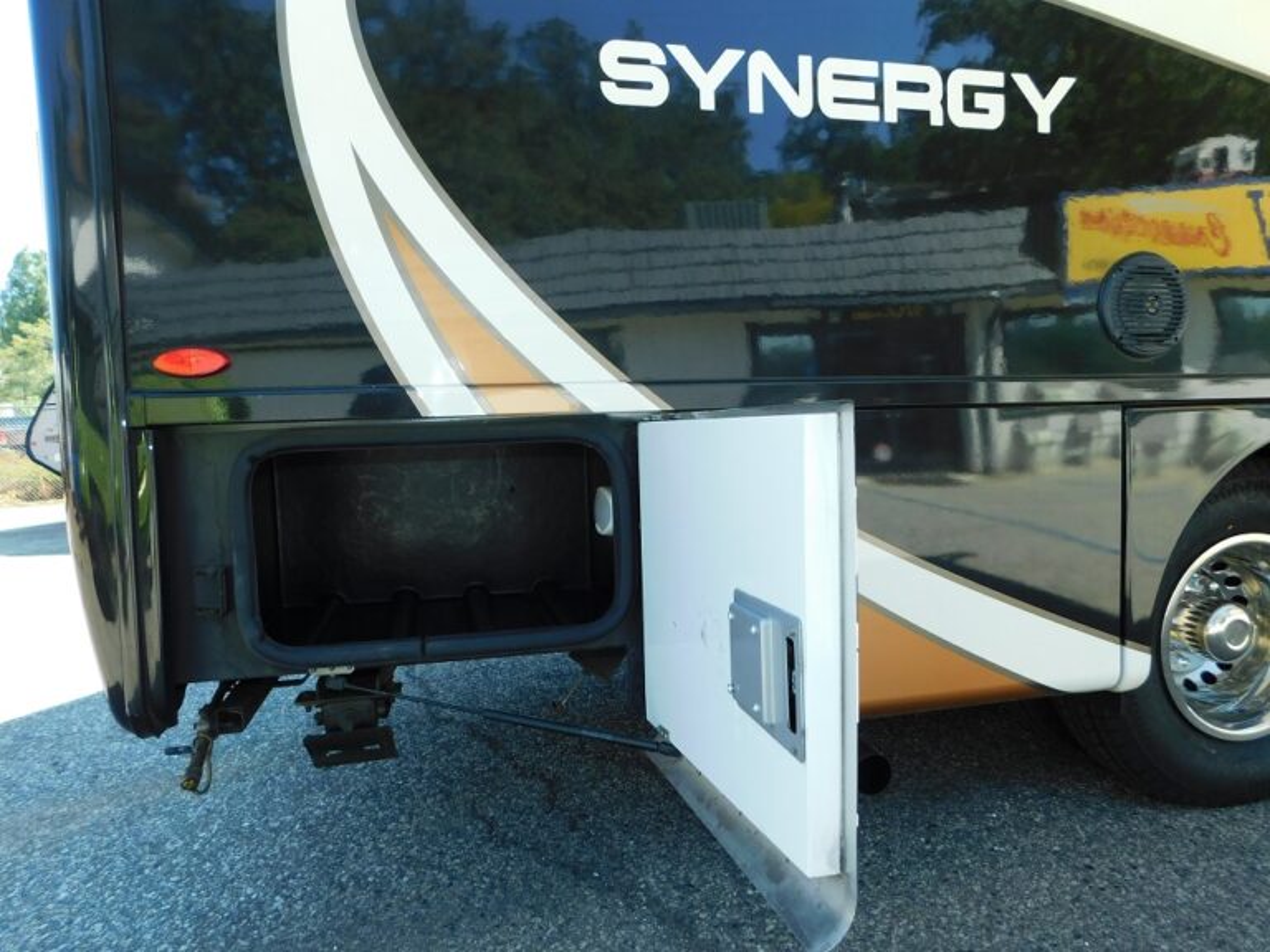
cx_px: 635
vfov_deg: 58.9
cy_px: 476
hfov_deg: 73.9
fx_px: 844
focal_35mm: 23
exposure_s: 1/250
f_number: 3
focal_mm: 4
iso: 125
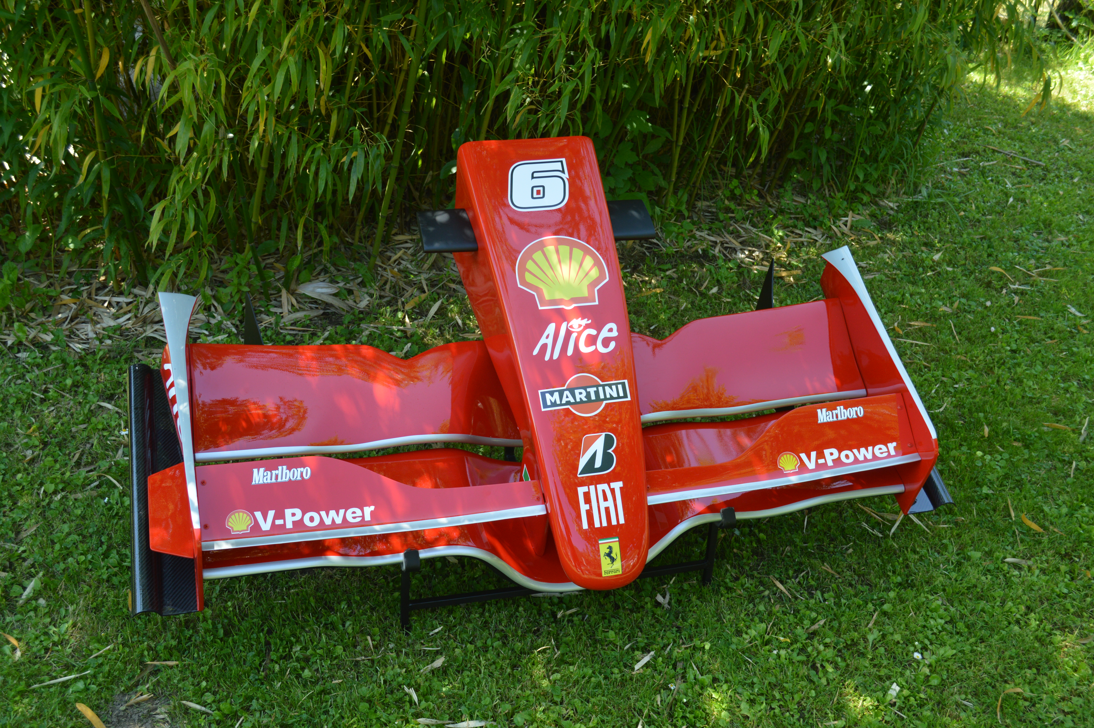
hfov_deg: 49.6
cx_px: 547
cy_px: 364
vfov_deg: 34.1
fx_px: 1184
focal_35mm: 39
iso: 250
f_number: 5.6
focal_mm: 26
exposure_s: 1/125
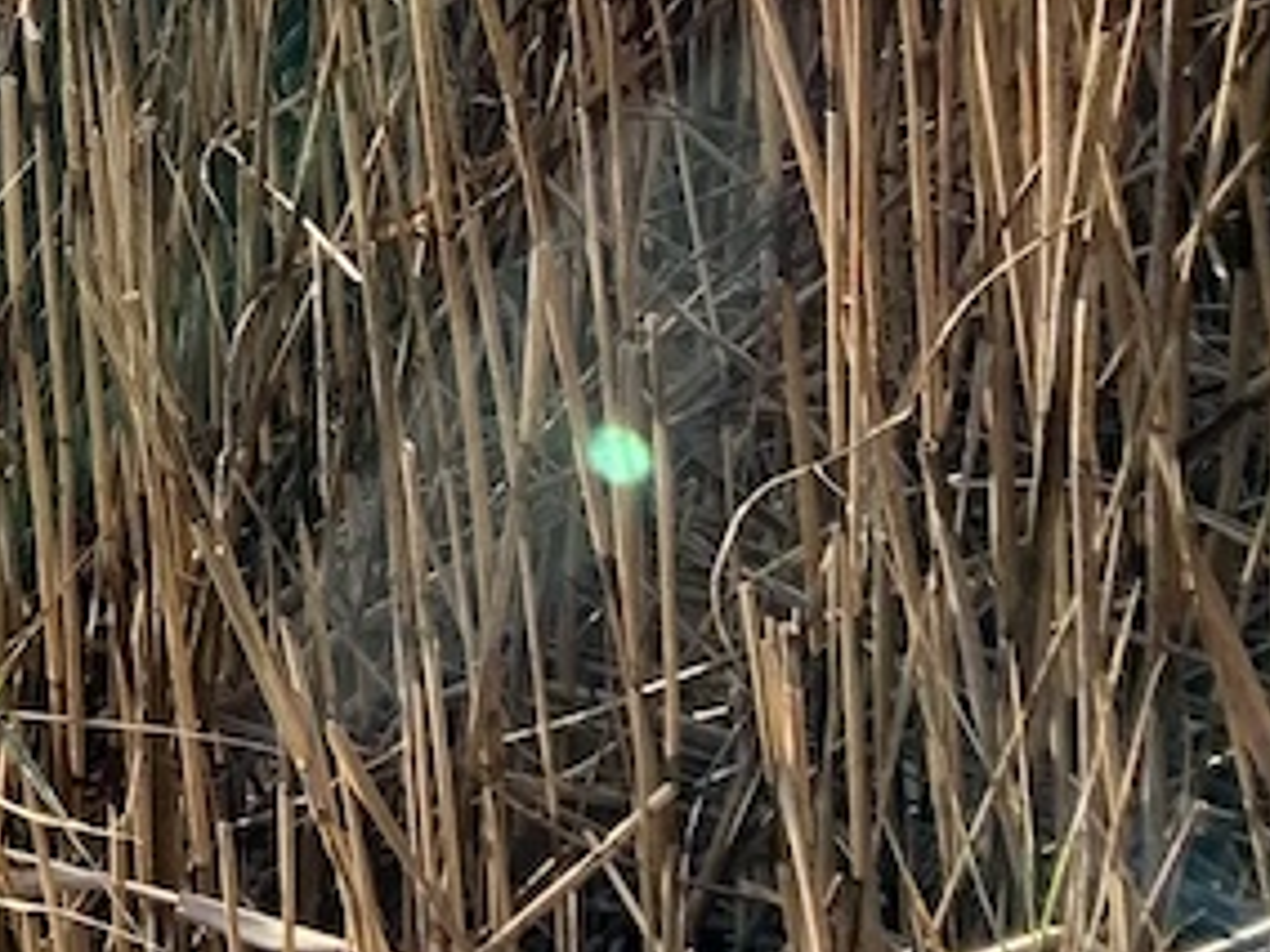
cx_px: -1310
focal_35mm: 110
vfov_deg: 12.0
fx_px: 4036
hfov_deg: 14.6
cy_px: -925
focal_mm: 4.25
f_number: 1.8
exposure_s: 1/123
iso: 25
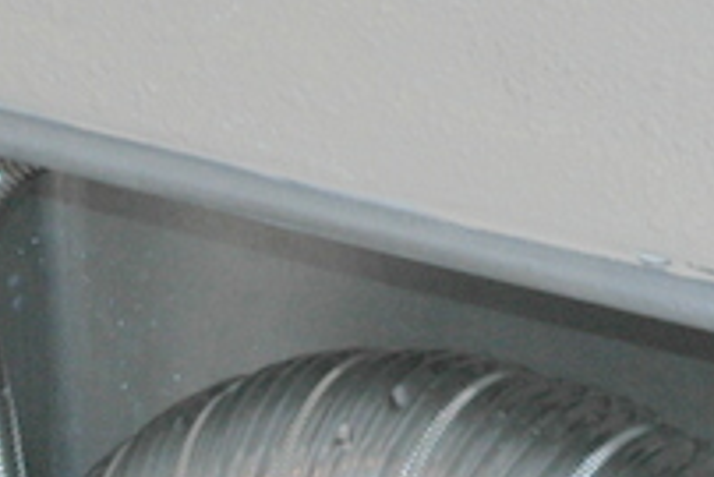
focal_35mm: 427
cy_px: 1283
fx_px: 8475
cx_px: 555
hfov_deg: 4.8
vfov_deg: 3.2
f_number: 4.5
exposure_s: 1/60
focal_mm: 48
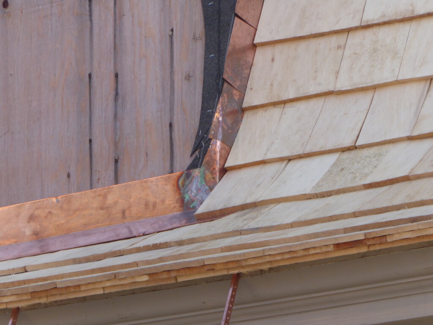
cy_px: 162
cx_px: 216
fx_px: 6254
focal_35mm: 500
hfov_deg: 4.0
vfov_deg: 3.0
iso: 250
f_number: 8
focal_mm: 89.6
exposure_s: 1/100
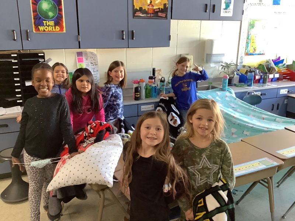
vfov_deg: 45.4
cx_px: 148
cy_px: 110
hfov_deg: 58.4
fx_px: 264
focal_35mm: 31
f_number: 2.4
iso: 250
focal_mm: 3.3
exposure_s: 1/40
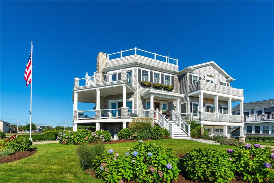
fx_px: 122
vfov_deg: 73.7
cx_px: 137
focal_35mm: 16
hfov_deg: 96.8
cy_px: 92
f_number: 9
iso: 100
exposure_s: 1/320
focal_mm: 16
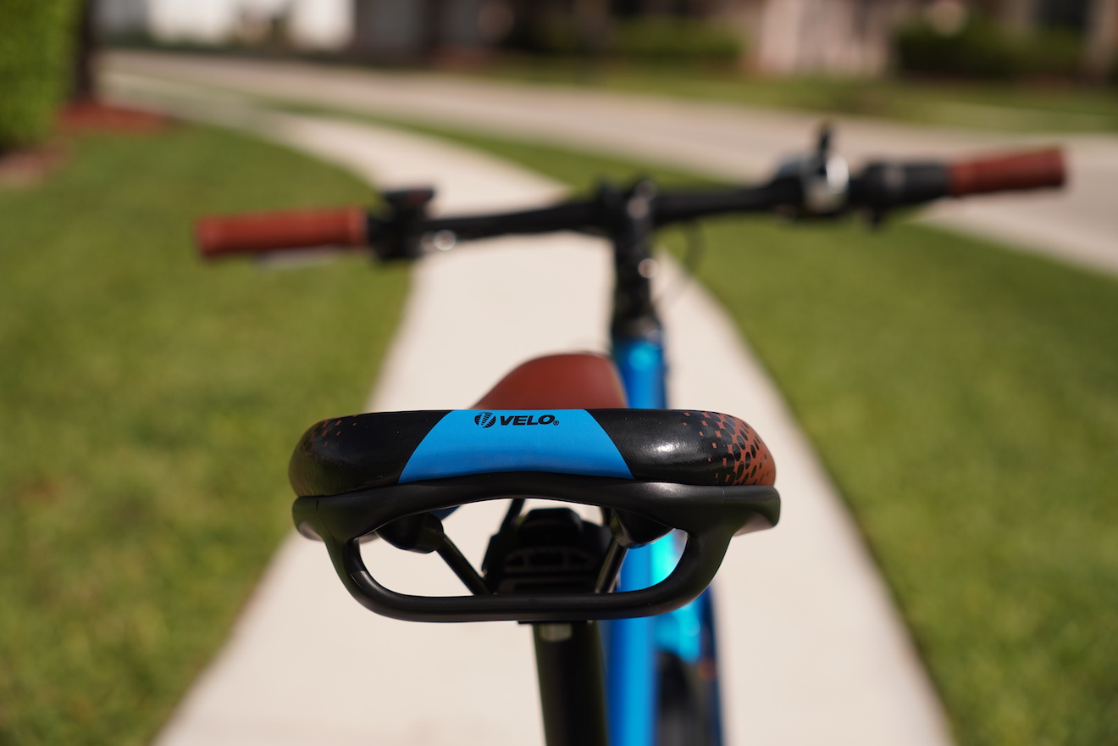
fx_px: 1630
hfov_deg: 37.9
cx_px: 559
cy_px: 373
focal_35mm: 52
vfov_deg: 25.8
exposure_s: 1/500
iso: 100
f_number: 2.8
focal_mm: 35
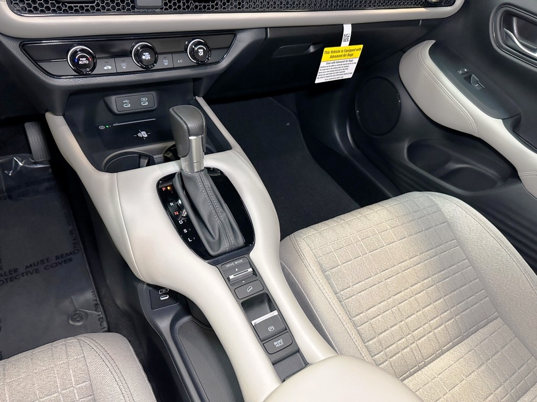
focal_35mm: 24
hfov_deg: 71.6
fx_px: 372
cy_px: 201
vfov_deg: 56.8
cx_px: 268
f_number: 1.78
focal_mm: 6.86
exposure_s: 1/60
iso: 500
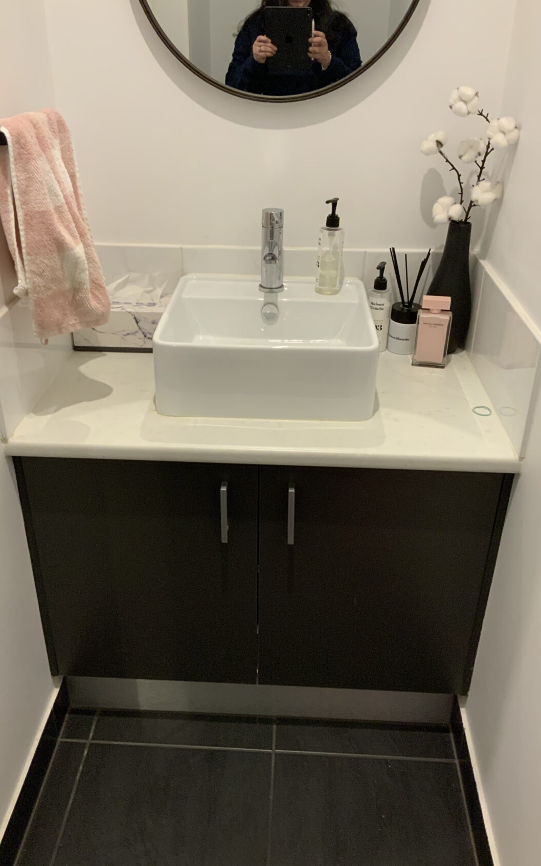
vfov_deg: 61.2
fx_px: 731
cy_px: 432
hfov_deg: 40.6
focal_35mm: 31
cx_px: 259
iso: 200
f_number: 1.8
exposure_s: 1/60
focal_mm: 3
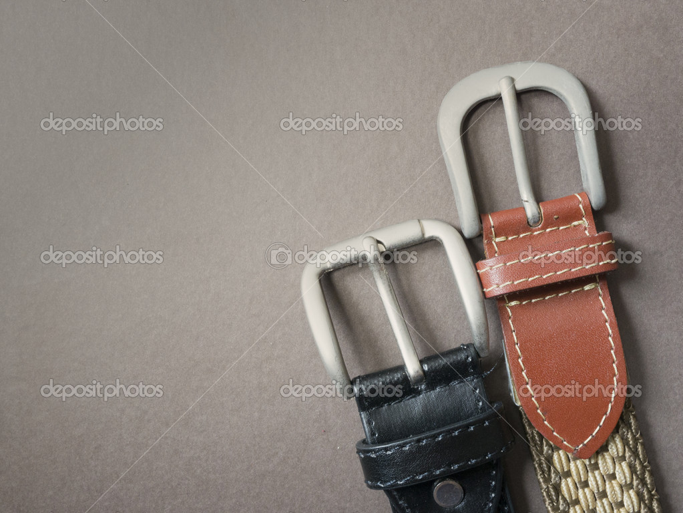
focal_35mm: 40
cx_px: 342
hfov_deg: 46.8
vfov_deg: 36.0
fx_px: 790
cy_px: 256
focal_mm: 20
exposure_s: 1/30
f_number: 8
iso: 800
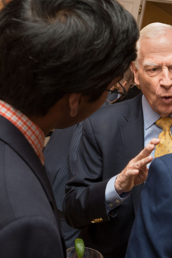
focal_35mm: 59
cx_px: 123
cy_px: 129
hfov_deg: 22.8
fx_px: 423
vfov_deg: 33.9
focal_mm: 26
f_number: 5.6
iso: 800
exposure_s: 1/50
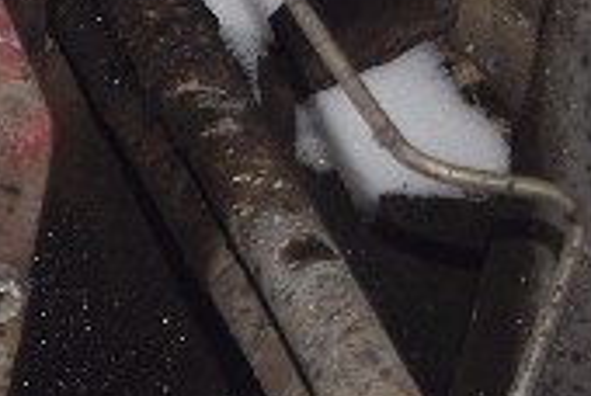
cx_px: -786
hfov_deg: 8.8
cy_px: 457
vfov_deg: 6.5
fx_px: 3486
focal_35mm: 212
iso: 180
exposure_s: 1/200
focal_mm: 30
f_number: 5
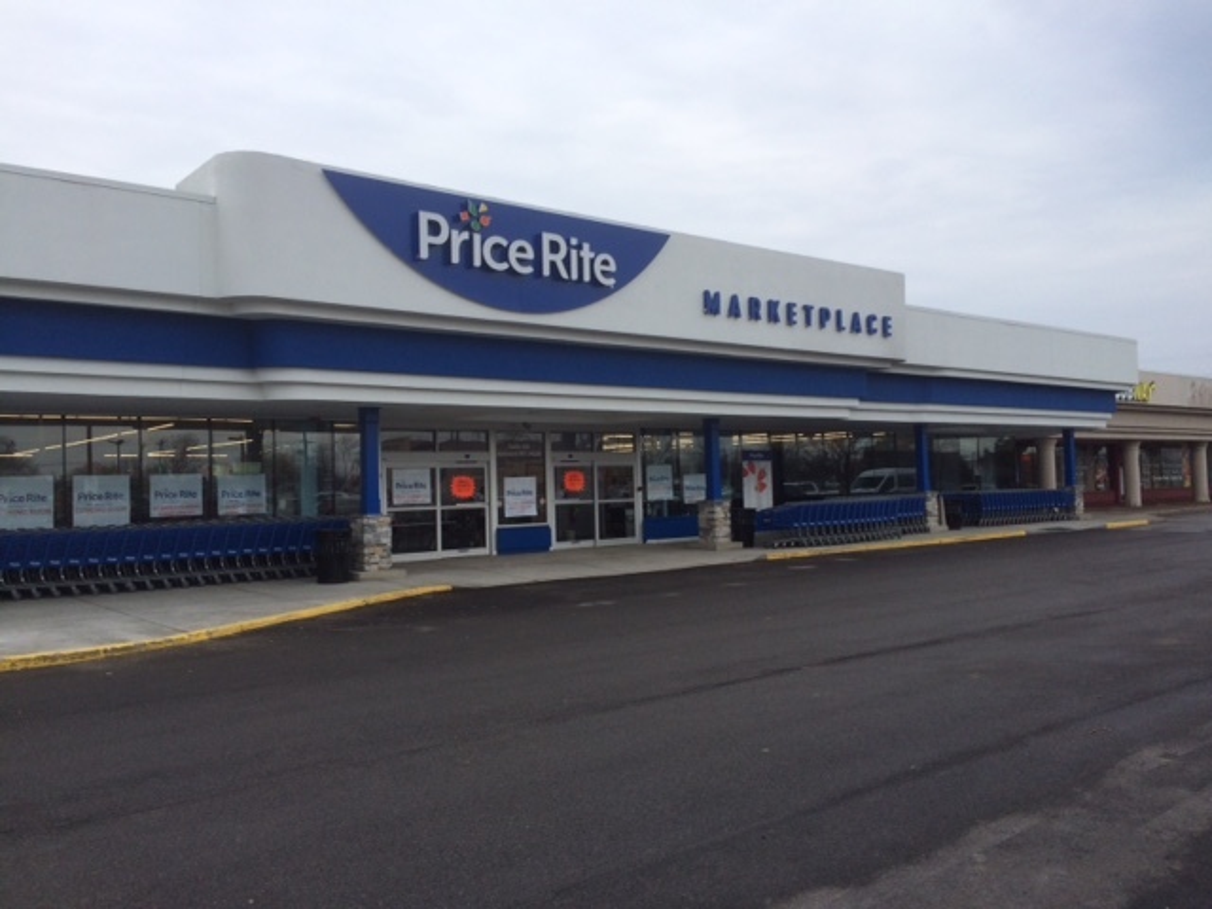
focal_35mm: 29
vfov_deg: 48.2
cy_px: 454
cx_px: 606
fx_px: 1015
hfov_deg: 61.7
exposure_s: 1/1466
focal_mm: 4.15
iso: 32
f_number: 2.2
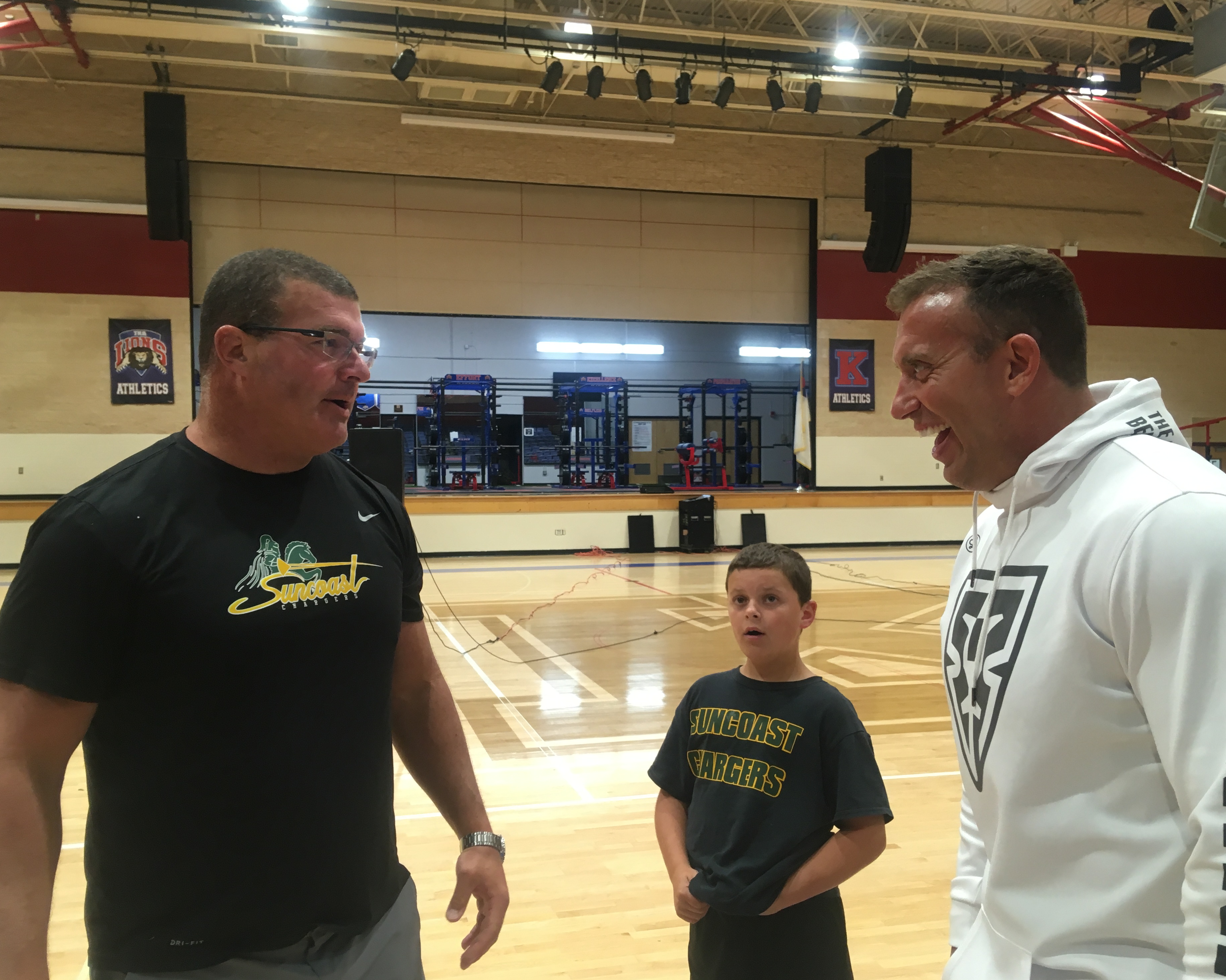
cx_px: 614
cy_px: 501
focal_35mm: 31
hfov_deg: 57.2
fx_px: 1125
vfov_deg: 47.1
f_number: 2.2
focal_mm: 4.15
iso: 64
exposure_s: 1/30
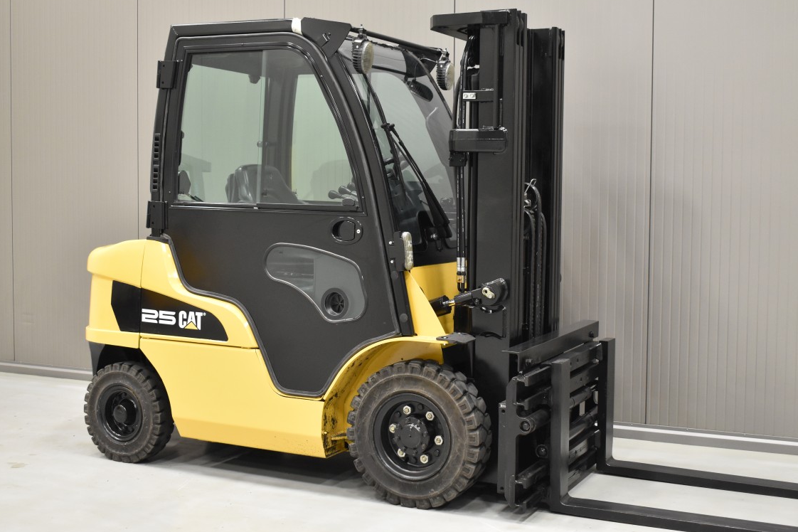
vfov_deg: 28.9
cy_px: 251
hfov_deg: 42.3
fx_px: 1031
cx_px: 422
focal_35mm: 47
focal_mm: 29
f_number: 5.6
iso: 1600
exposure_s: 1/25
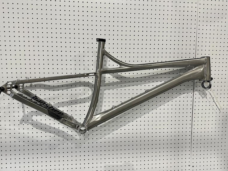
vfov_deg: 54.9
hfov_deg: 69.4
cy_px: 88
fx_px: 165
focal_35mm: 25
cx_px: 111
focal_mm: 6.86
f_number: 1.78
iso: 100
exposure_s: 1/120
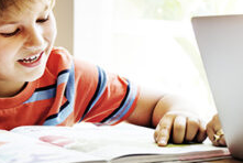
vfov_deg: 13.3
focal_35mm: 103
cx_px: 203
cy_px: 46
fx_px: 696
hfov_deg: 19.5
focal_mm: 38
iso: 200
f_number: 2.8
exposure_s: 1/125
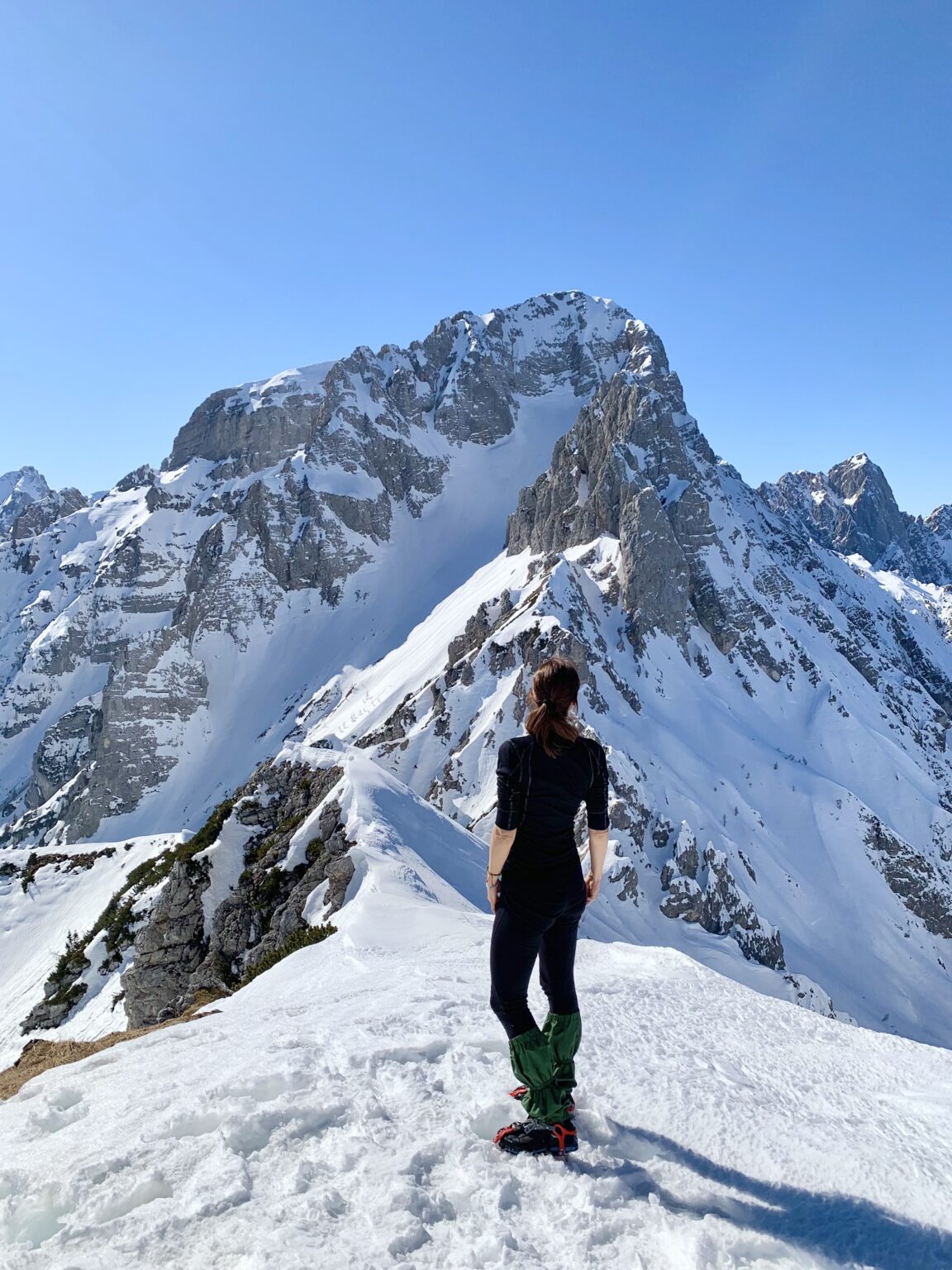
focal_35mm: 26
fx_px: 953
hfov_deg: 53.1
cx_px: 476
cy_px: 635
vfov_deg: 67.3
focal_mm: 4.25
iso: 25
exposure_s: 1/5405
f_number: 1.8
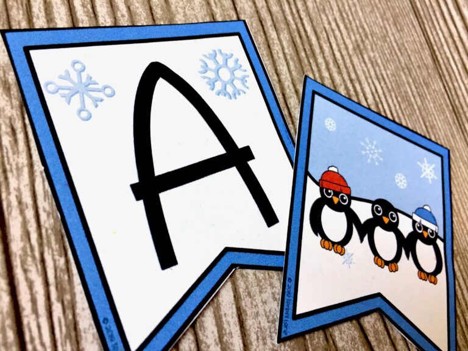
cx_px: 234
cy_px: 176
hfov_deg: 61.7
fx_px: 392
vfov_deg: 48.2
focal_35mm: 29
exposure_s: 1/30
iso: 64
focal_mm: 4.15
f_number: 2.2
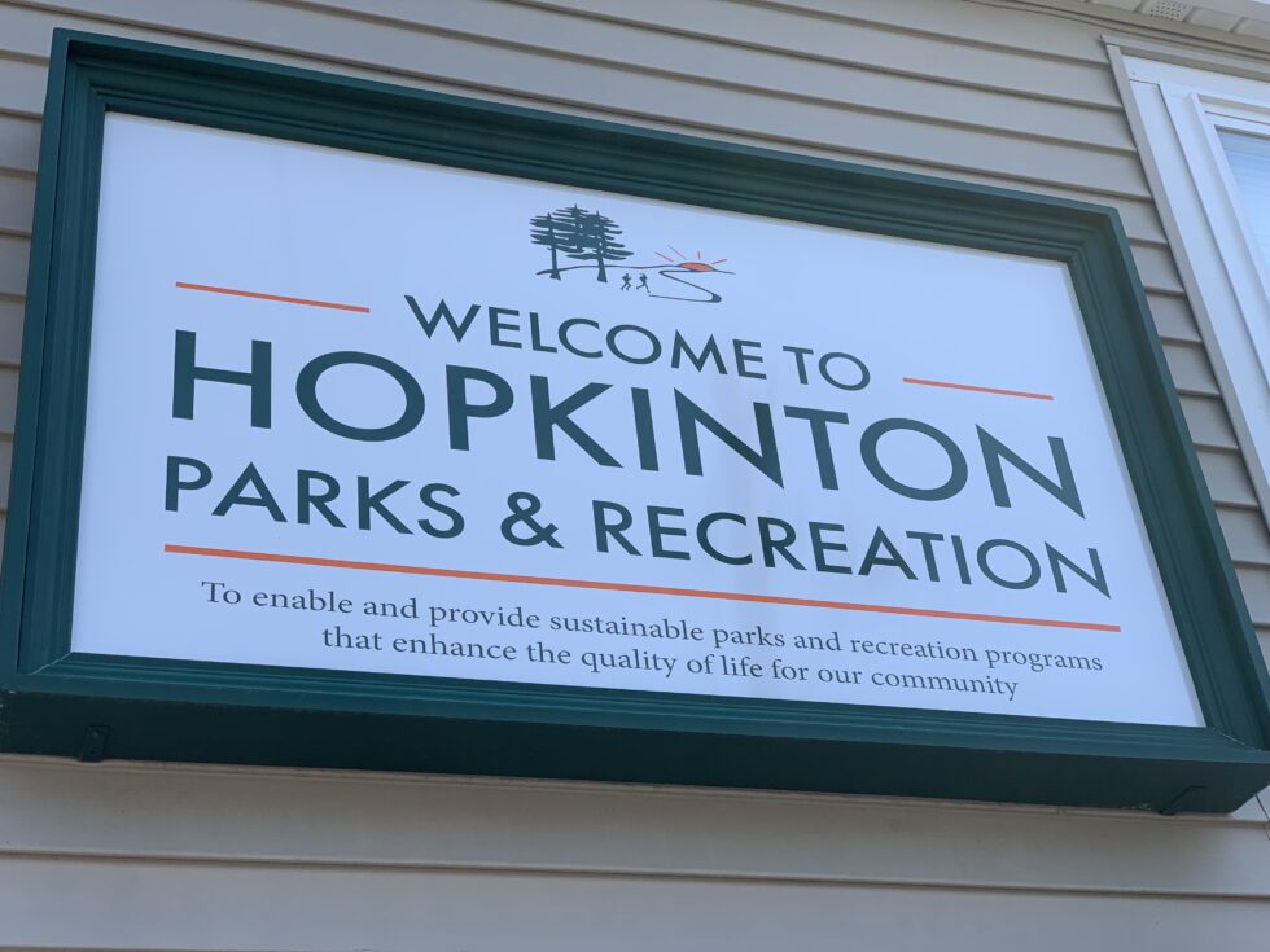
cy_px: 476
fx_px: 1908
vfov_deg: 28.0
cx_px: 635
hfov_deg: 36.8
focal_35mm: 52
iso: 16
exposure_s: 1/533
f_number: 2.4
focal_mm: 6
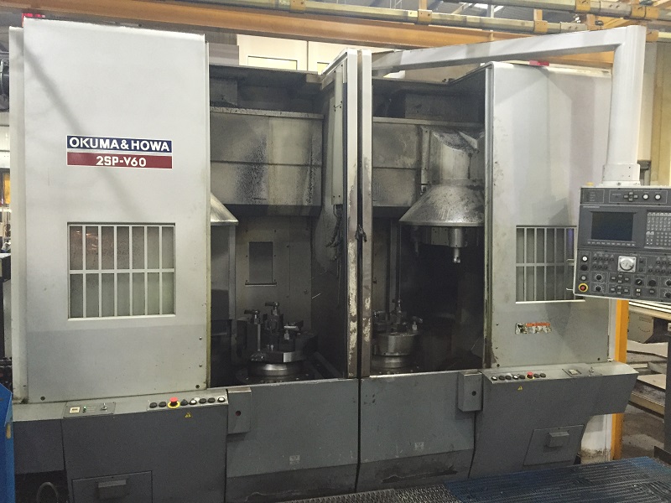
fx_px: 562
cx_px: 336
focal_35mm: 29
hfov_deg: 61.7
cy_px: 252
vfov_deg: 48.2
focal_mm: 4.15
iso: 250
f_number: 2.2
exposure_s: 1/17
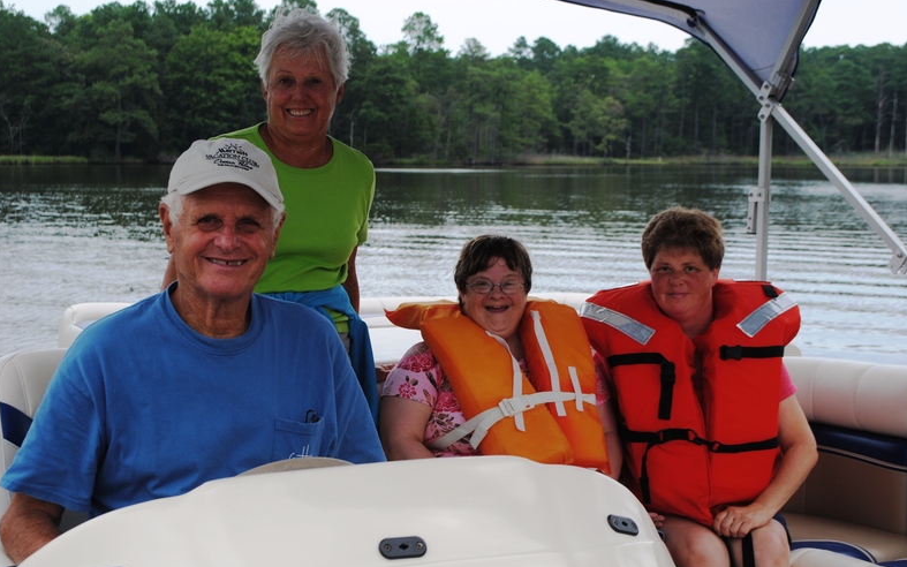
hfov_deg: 36.3
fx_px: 1384
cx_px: 456
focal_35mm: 56
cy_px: 288
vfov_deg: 23.1
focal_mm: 36
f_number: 7.1
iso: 100
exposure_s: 1/200
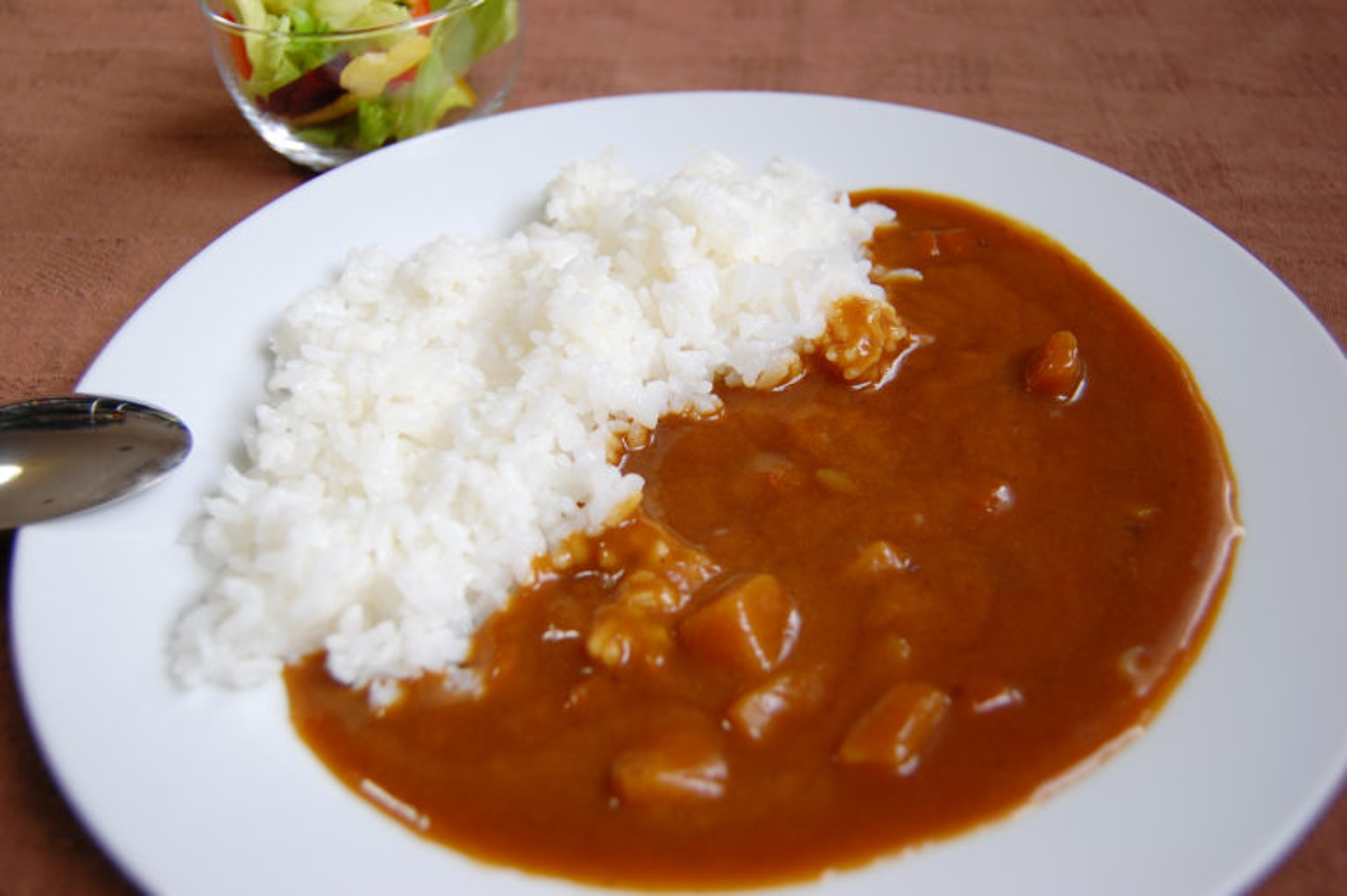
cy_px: 448
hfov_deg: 55.1
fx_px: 1290
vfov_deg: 38.3
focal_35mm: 34
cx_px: 674
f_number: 3.8
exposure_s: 1/25
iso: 200
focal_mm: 23
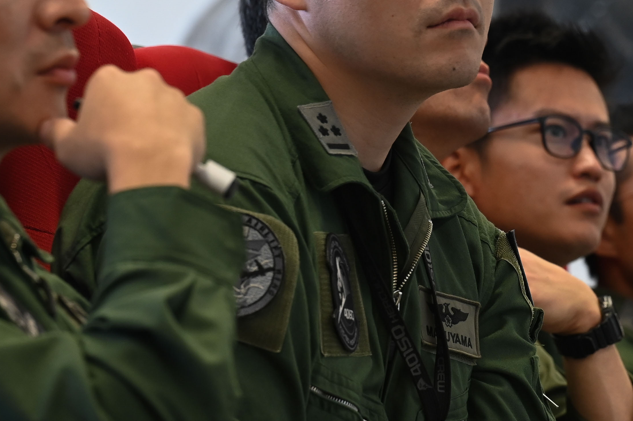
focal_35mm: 285
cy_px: 276
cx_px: 462
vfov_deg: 4.8
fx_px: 5007
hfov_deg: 7.2
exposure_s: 1/80
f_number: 4.5
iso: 1000
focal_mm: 104
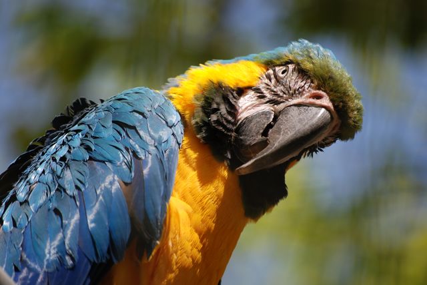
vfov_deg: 5.6
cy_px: 142
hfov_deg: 8.3
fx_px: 2938
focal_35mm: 248
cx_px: 214
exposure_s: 1/250
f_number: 5.3
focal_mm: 165
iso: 125
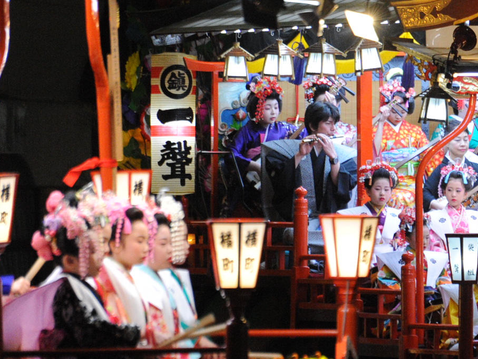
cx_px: 540
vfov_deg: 2.5
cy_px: 125
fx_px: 8091
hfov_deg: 3.4
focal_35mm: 586
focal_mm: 260
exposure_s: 1/320
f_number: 8
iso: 5000
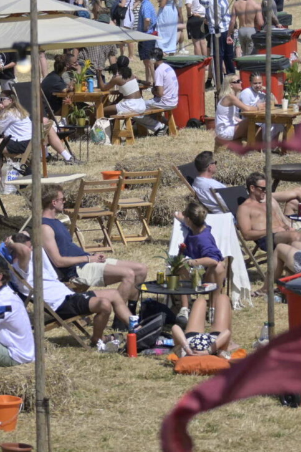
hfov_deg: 4.8
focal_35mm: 286
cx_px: 119
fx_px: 3588
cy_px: 168
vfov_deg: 7.2
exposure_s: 1/4000
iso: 250
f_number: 4.8
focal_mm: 90
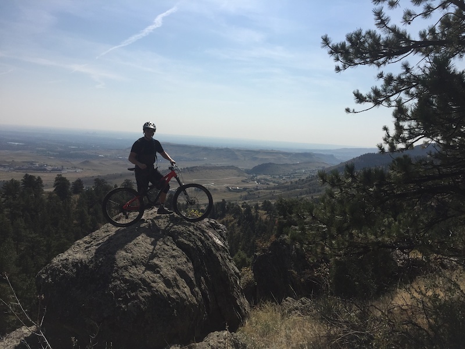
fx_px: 390
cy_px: 174
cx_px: 232
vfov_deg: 48.2
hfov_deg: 61.7
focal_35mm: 29
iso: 32
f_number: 2.2
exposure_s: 1/4405
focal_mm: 4.15
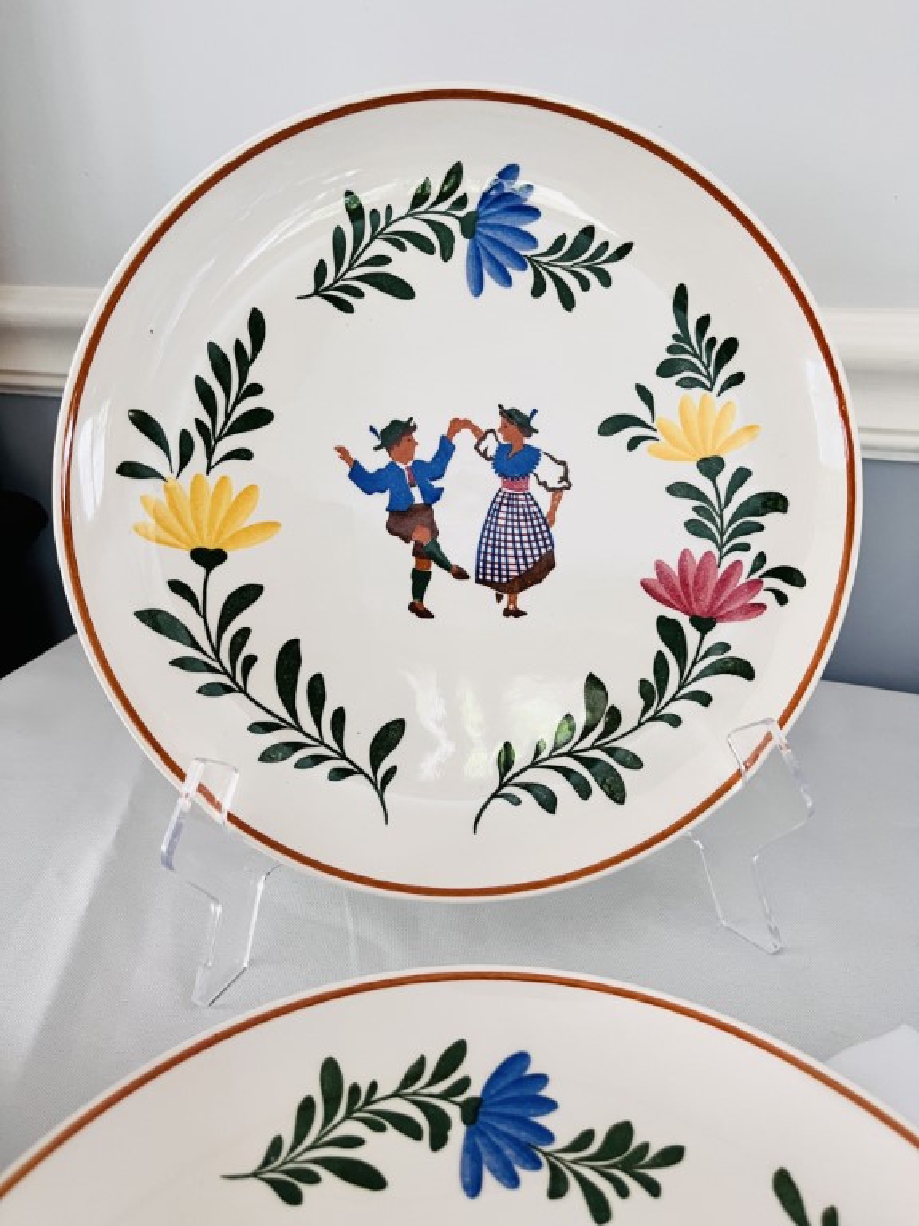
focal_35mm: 26
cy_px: 613
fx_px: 920
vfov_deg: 67.3
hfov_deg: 53.1
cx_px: 460
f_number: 1.6
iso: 125
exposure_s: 1/93
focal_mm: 5.1
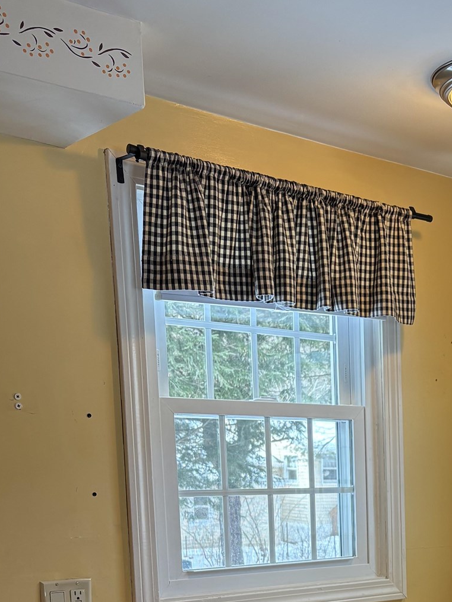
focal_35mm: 59
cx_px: 497
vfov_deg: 30.2
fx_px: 1027
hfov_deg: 23.3
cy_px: 616
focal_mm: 5.96
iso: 64
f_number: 1.6
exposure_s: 1/60
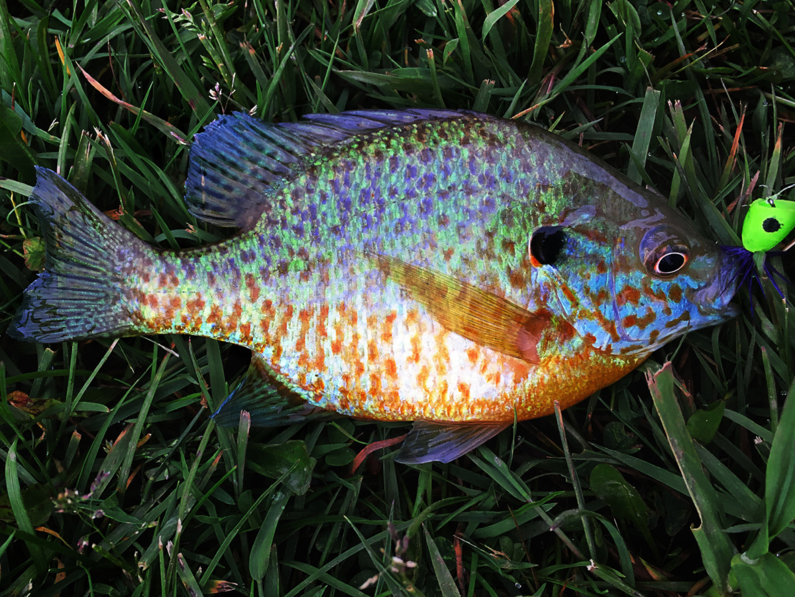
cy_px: 298
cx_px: 398
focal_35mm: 29
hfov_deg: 61.7
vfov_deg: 48.2
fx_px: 666
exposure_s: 1/40
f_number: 2.2
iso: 25
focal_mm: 4.15
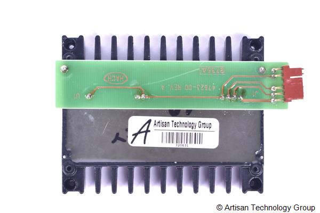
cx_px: 160
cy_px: 106
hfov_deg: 33.4
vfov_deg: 22.6
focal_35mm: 60
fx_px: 533
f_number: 13
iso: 200
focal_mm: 40
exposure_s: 1/200
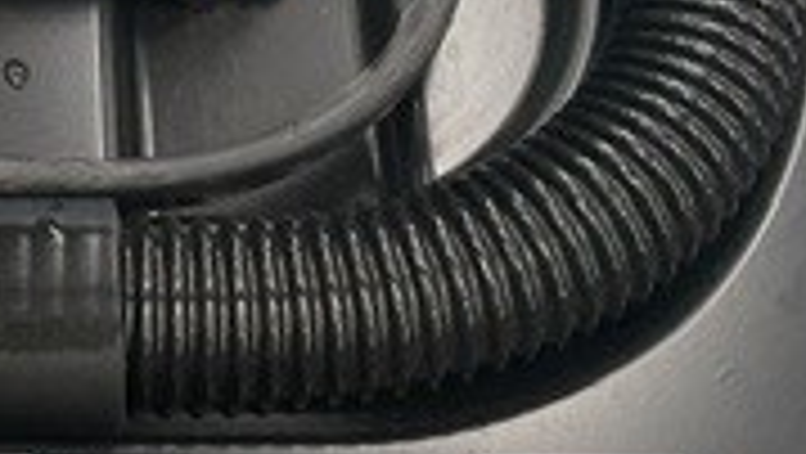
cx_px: -117
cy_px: -346
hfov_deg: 18.1
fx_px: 2417
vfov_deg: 10.2
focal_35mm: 113
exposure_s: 1/50
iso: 80
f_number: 1.8
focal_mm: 3
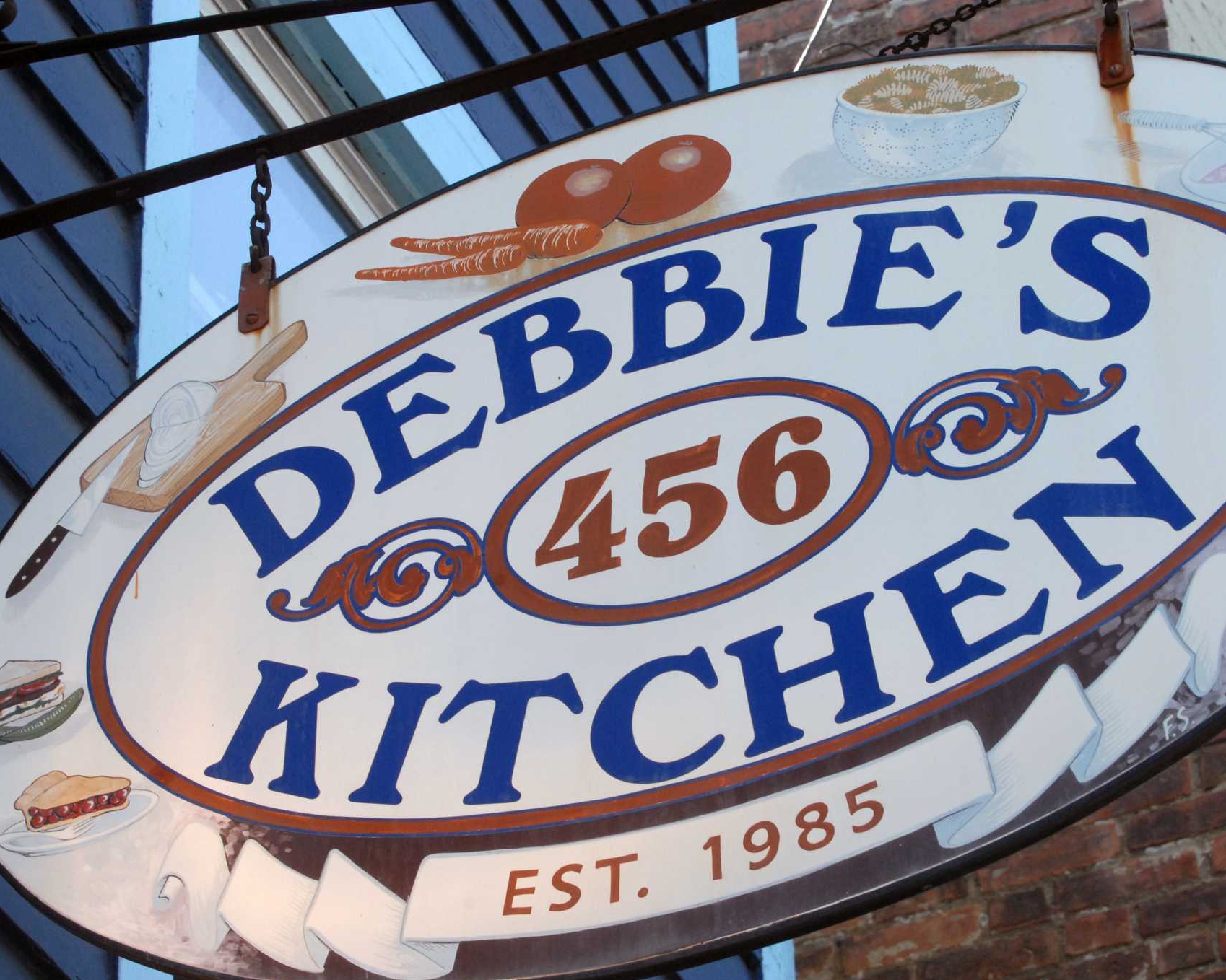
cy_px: 489
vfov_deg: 11.3
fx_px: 4934
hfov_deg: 14.2
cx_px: 668
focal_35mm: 136
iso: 500
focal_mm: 80
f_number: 11
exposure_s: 1/90
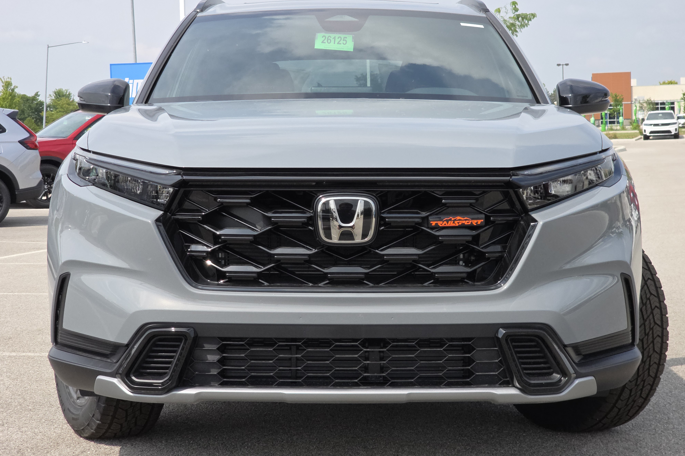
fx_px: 1370
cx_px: 342
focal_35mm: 72
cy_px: 212
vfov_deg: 18.9
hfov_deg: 28.1
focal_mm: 7.9
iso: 50
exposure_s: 1/1222
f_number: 2.4
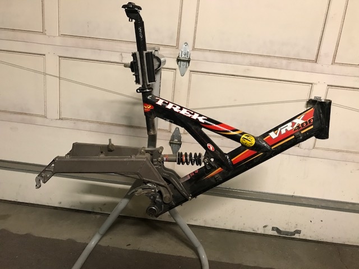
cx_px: 180
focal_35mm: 28
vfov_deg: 49.7
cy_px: 134
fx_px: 290
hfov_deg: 63.4
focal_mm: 3.99
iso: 100
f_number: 1.8
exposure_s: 1/10
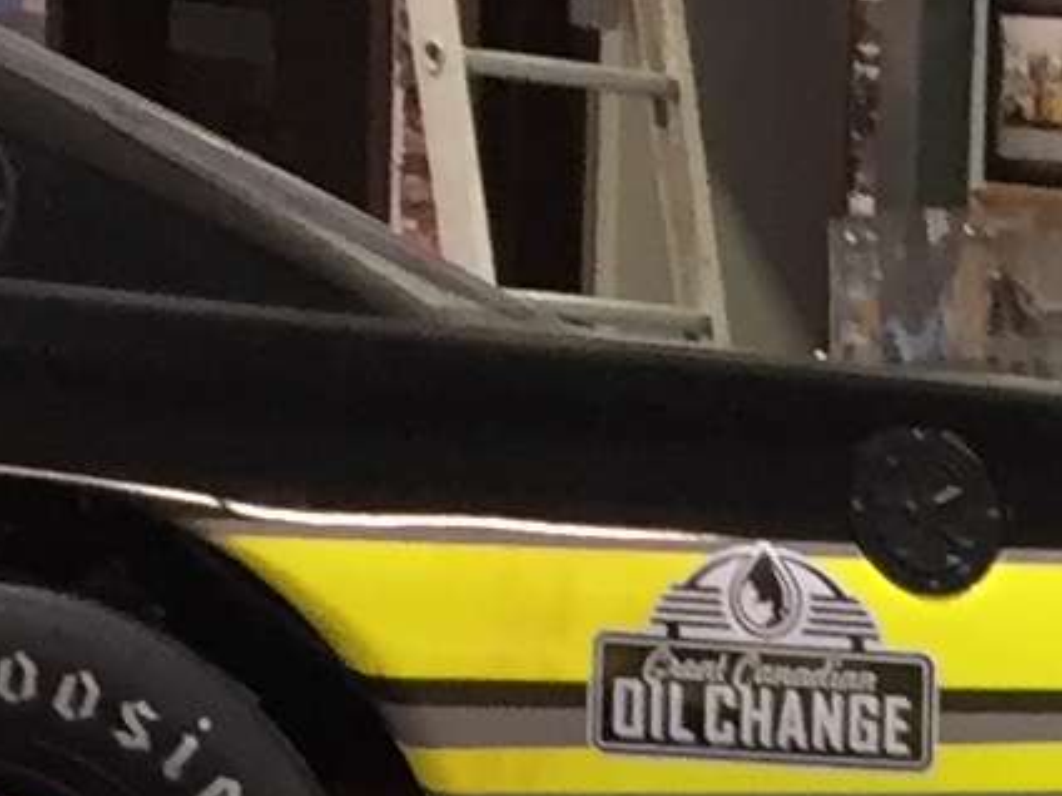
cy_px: 2763
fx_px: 6842
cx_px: 2189
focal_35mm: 223
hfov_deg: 8.4
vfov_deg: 6.0
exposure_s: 1/30
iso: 80
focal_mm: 4.15
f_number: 2.2
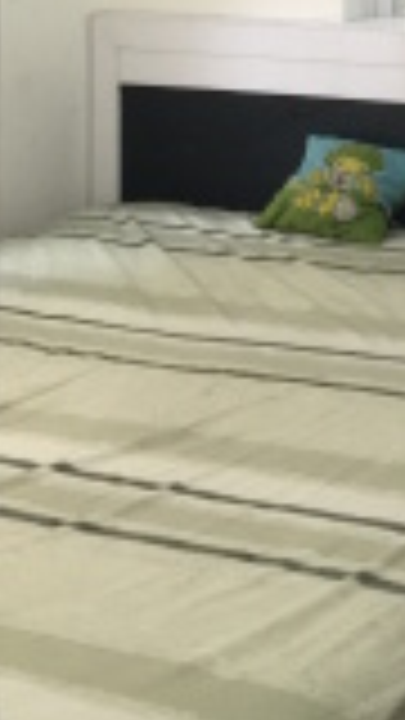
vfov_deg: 24.1
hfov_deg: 14.6
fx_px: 1508
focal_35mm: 79
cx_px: 529
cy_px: -169
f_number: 2.2
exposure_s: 1/15
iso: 80
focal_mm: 4.15
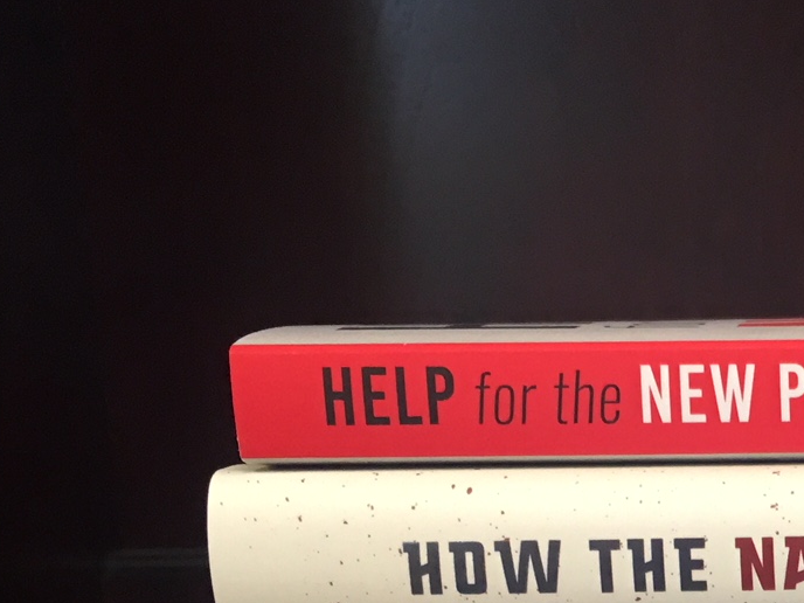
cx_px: 994
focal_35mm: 85
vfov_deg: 16.2
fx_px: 1974
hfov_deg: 21.2
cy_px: 839
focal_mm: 4.15
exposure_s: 1/15
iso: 64
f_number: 2.2
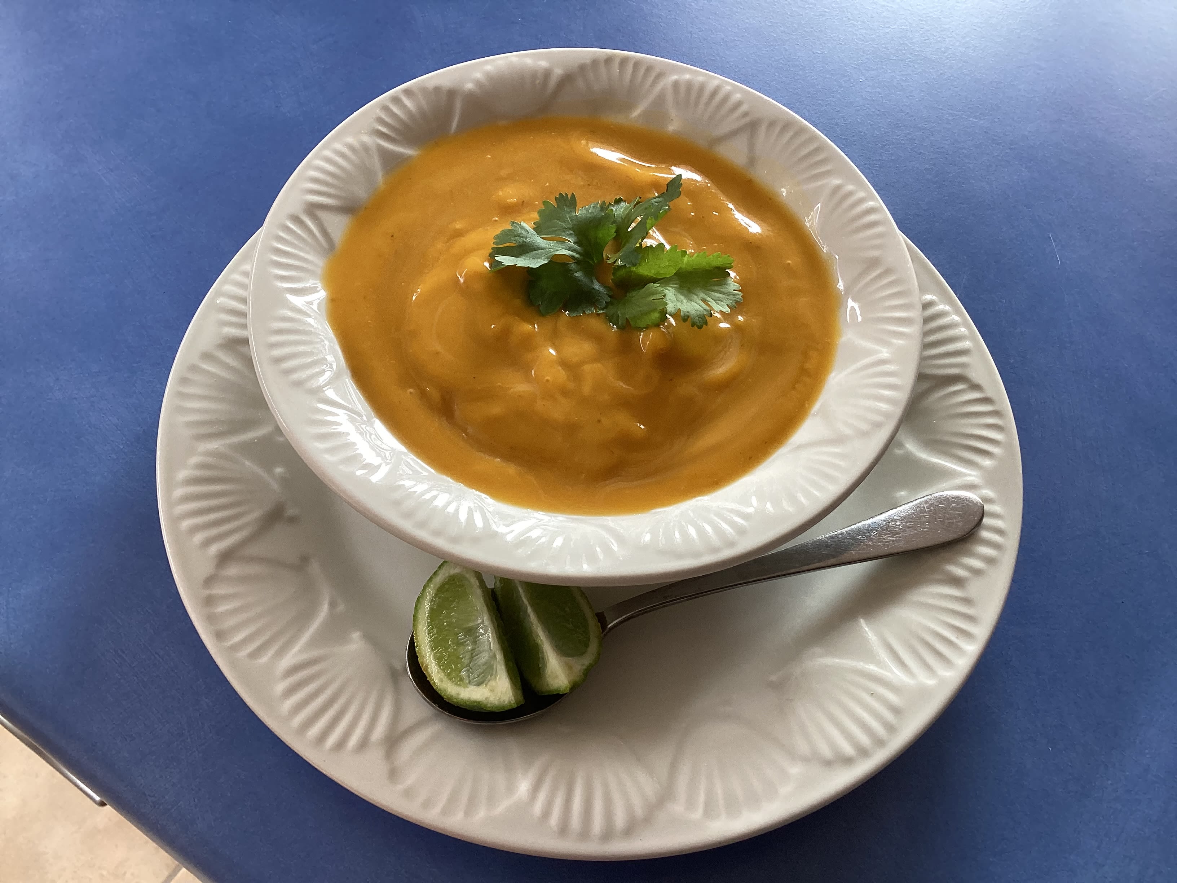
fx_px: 1054
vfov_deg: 45.4
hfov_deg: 58.4
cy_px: 442
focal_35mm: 31
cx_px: 588
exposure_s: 1/100
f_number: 2.4
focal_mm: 3.3
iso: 50
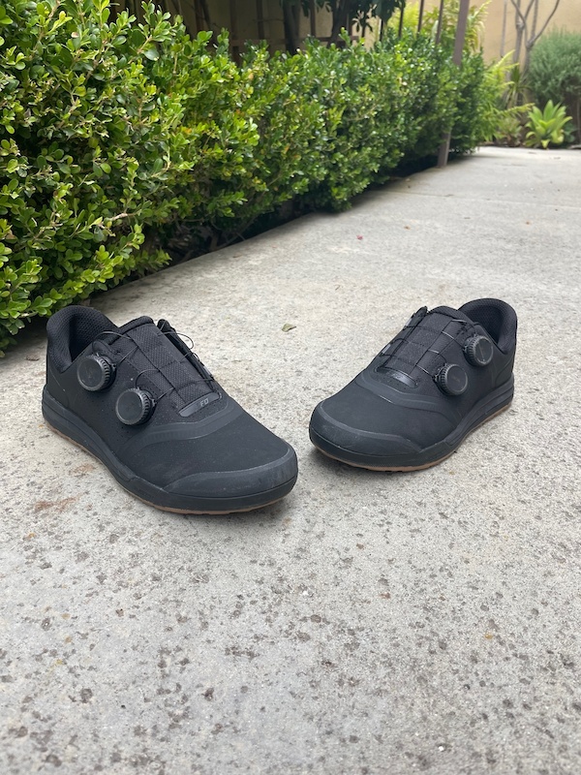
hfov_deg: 53.1
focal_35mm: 26
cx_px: 290
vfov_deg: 67.3
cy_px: 388
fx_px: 582
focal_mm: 4.2
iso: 32
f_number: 1.6
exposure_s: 1/561
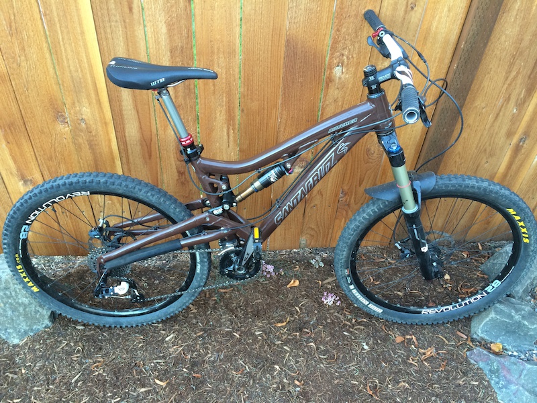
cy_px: 202
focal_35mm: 30
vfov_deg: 46.8
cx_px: 268
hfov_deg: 60.0
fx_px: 465
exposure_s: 1/30
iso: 100
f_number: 2.2
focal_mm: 4.12
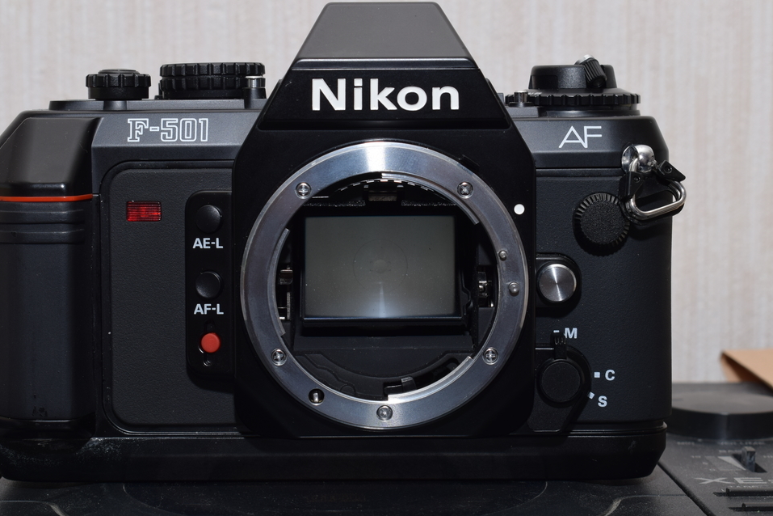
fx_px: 1817
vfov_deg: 16.1
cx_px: 329
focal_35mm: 85
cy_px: 239
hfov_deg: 24.0
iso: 100
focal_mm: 45
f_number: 11
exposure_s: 1/250
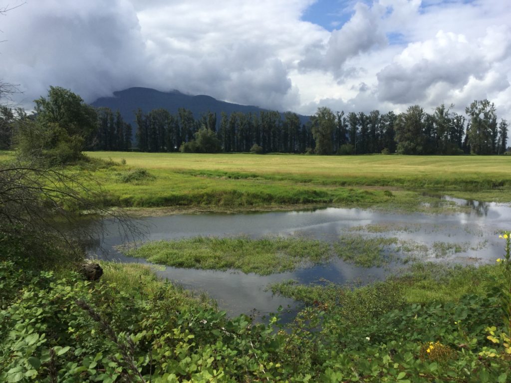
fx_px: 458
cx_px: 256
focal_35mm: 31
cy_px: 192
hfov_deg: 58.4
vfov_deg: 45.4
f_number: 2.4
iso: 25
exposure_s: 1/1597
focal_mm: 3.3
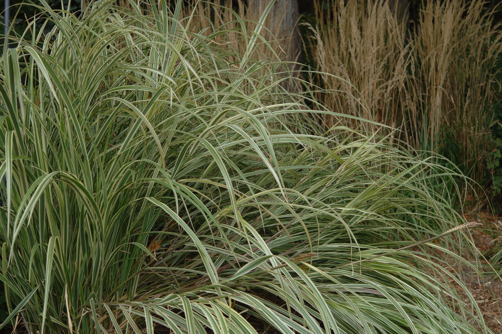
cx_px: 251
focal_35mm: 90
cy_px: 167
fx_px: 1253
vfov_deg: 15.2
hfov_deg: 22.6
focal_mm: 60
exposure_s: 1/160
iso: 160
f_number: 6.3
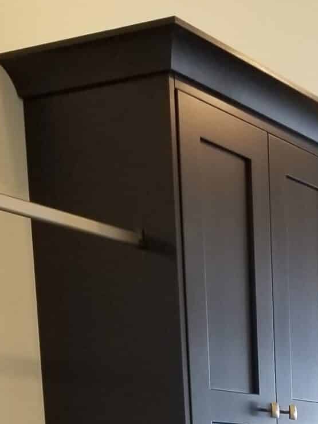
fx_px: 1102
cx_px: 435
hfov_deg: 15.5
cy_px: 713
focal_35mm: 90
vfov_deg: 18.2
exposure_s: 1/60
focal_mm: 4.3
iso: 100
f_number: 1.7
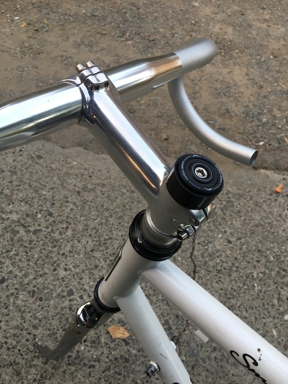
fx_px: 322
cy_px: 192
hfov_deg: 48.2
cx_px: 144
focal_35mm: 29
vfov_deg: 61.7
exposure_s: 1/40
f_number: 2.2
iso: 32
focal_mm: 4.15
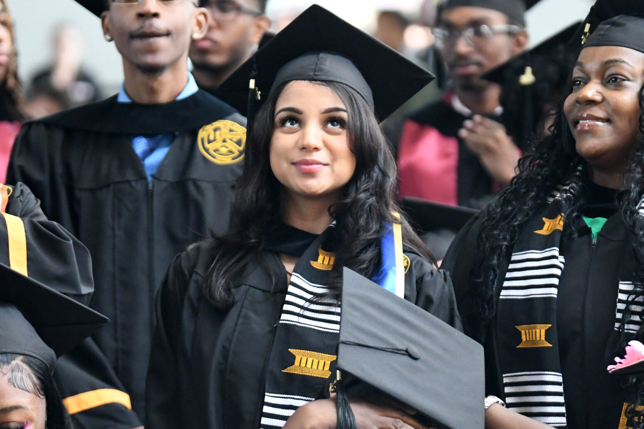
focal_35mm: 238
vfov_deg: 5.8
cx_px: 356
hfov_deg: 8.7
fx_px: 4256
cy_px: 171
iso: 6400
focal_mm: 120
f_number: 2.8
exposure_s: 1/3200
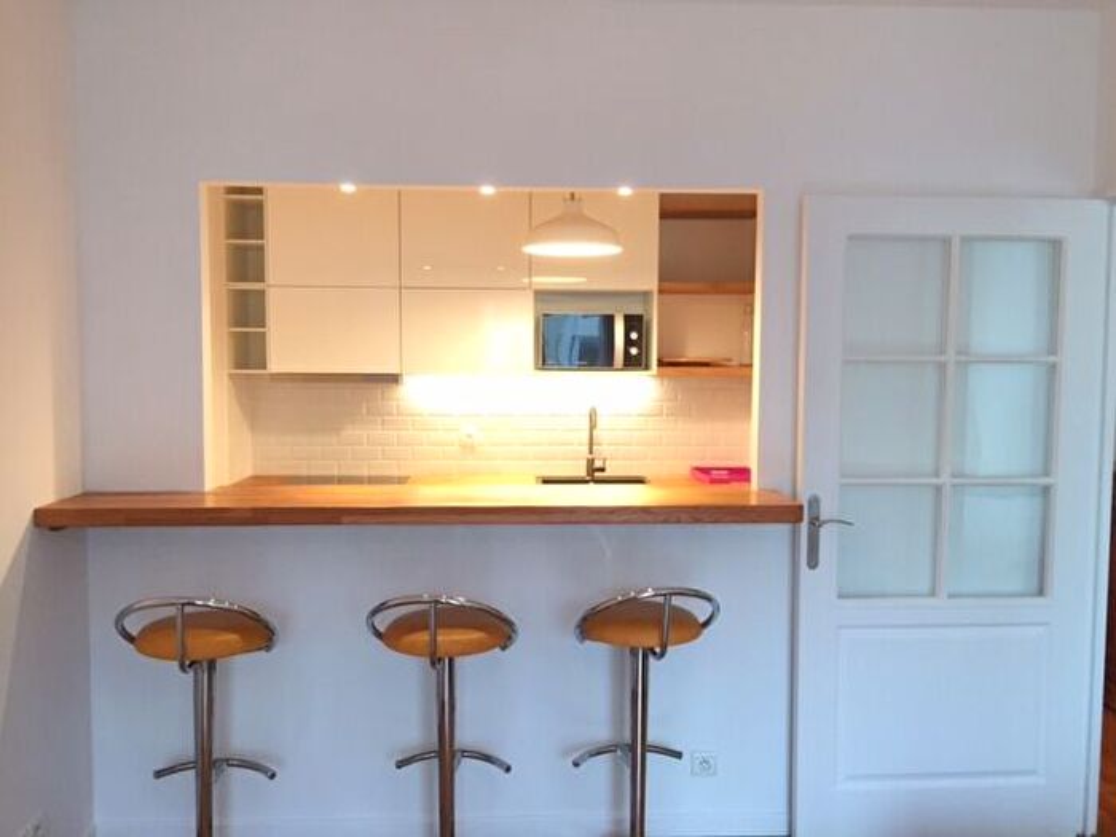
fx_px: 935
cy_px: 418
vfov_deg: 48.2
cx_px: 558
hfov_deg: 61.7
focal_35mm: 29
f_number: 2.2
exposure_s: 1/33
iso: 160
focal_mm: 4.15
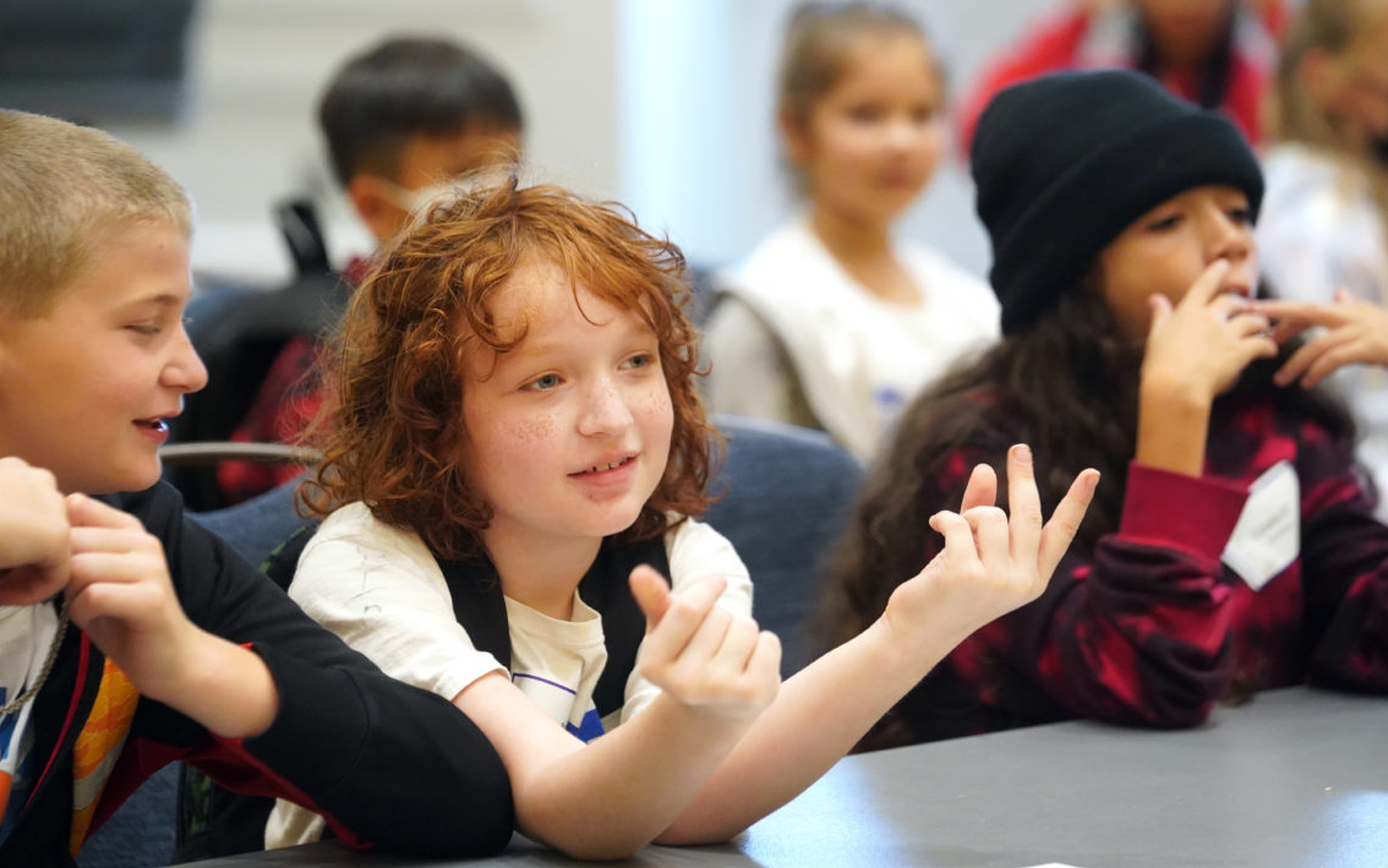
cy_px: 427
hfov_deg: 12.6
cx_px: 696
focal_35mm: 166
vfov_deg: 7.9
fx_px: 6280
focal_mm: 162
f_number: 4
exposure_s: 1/400
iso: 8000
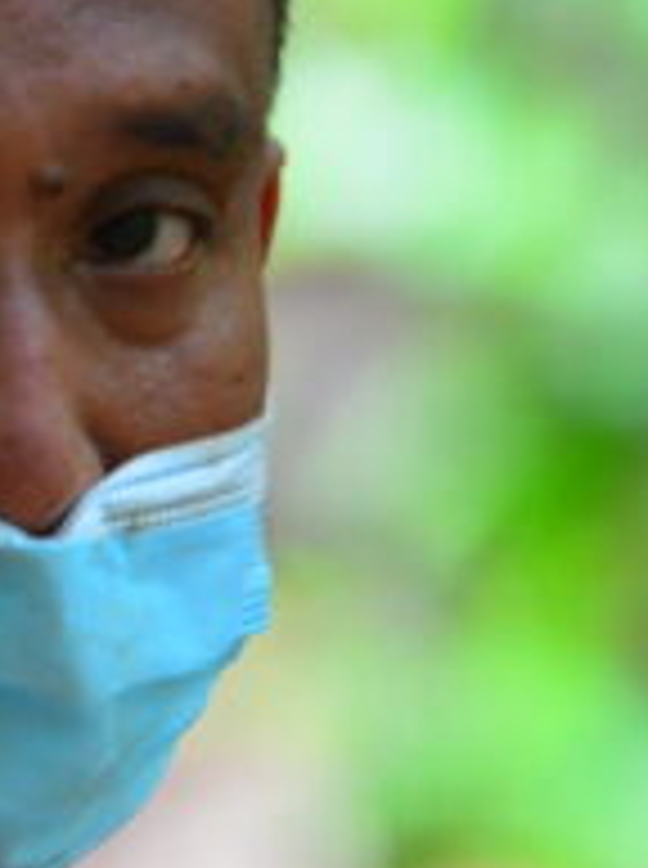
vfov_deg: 2.2
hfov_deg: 1.6
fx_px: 22939
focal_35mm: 916
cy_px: 668
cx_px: -1107
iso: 3200
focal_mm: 170
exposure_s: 1/250
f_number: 2.8
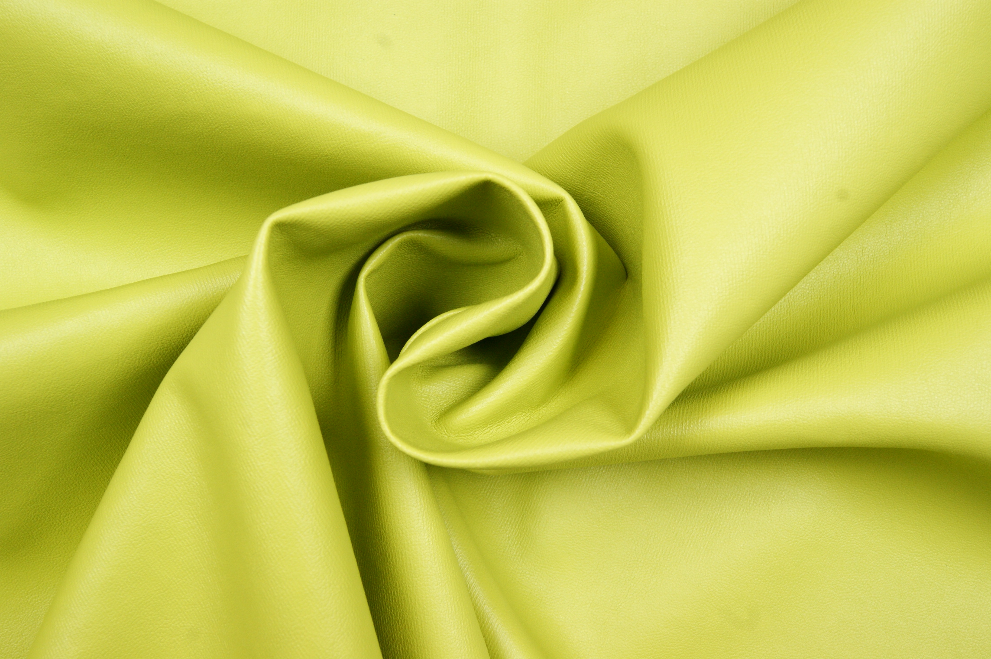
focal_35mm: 39
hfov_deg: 49.6
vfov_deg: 34.1
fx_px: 1072
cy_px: 330
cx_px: 496
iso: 400
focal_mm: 26
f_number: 11
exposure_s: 1/60
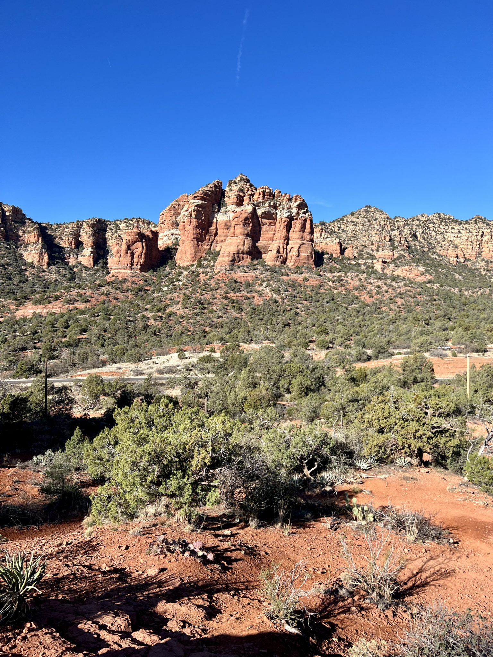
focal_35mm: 26
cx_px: 246
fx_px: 494
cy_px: 328
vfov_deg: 67.3
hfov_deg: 53.1
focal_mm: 5.7
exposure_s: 1/3257
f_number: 1.5
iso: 50
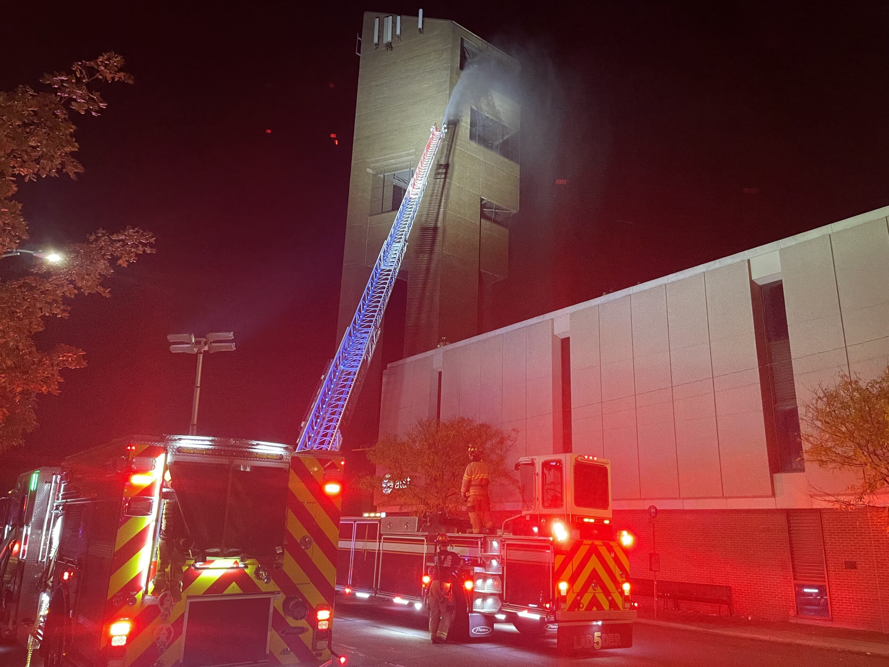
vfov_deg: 53.1
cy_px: 334
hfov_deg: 67.3
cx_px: 444
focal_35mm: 26
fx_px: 668
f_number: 1.6
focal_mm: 4.2
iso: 500
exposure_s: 1/30
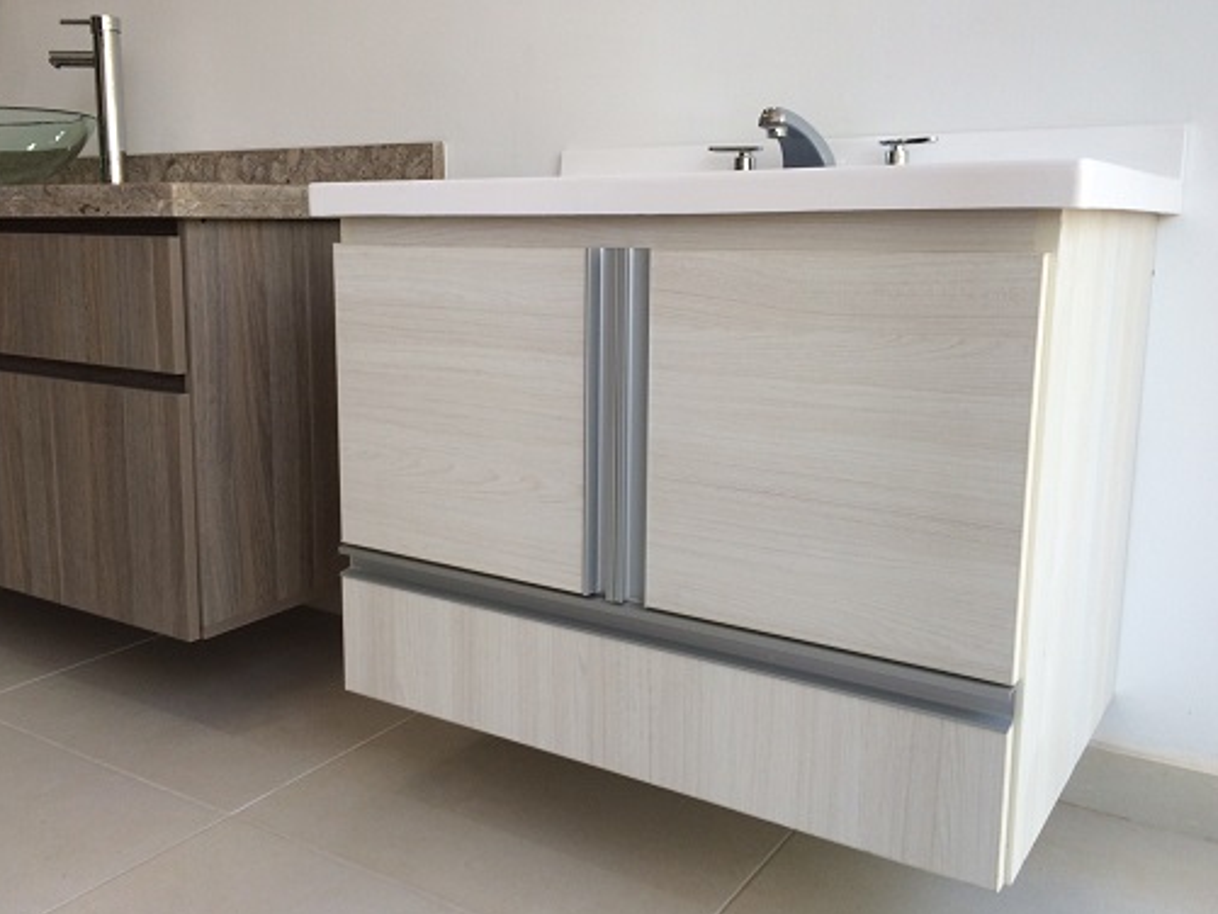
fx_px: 1126
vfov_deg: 44.1
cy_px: 422
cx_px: 573
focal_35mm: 32
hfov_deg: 56.8
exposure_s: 1/120
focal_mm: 4.15
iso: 40
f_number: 2.2
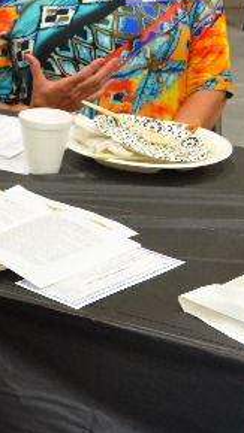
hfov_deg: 10.3
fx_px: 1197
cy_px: 142
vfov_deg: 20.5
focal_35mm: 104
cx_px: -313
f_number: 6.7
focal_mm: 24
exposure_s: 1/90
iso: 2500
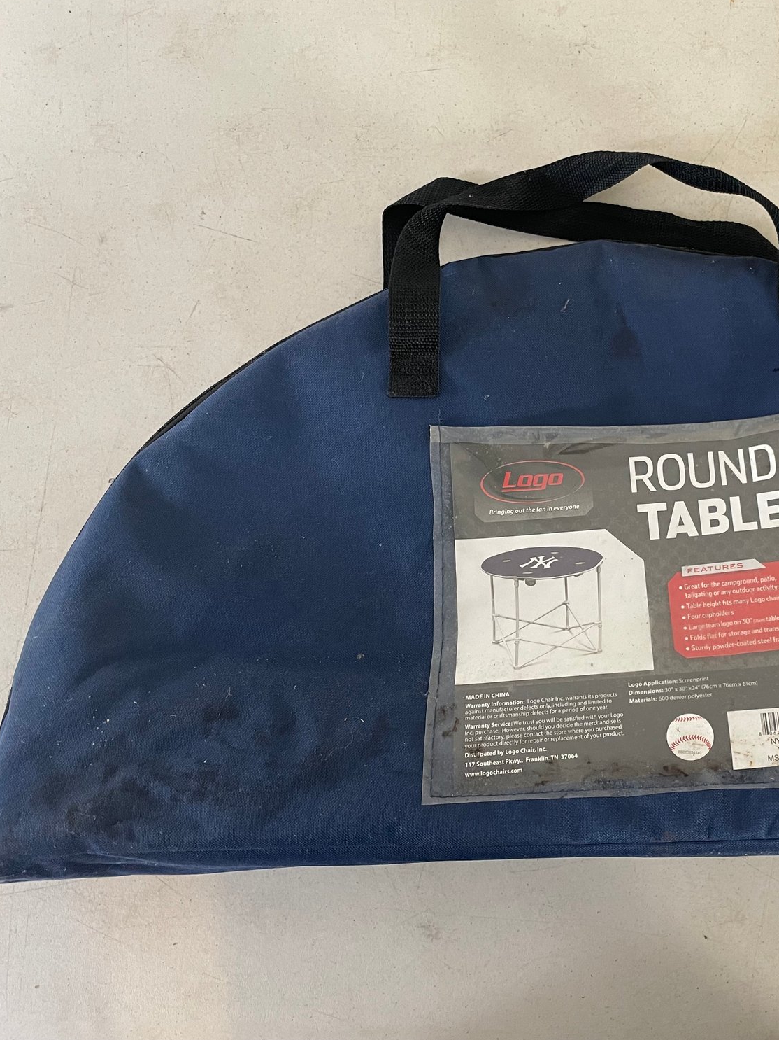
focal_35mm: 35
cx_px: 629
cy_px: 517
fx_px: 1050
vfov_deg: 52.6
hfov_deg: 39.0
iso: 320
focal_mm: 4.2
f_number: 1.6
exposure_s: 1/60
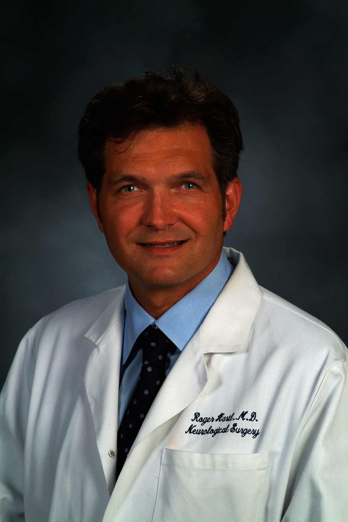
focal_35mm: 126
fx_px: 1827
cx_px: 174
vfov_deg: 16.3
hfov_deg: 10.9
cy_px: 261
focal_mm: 84
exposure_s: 1/90
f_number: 8
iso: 100
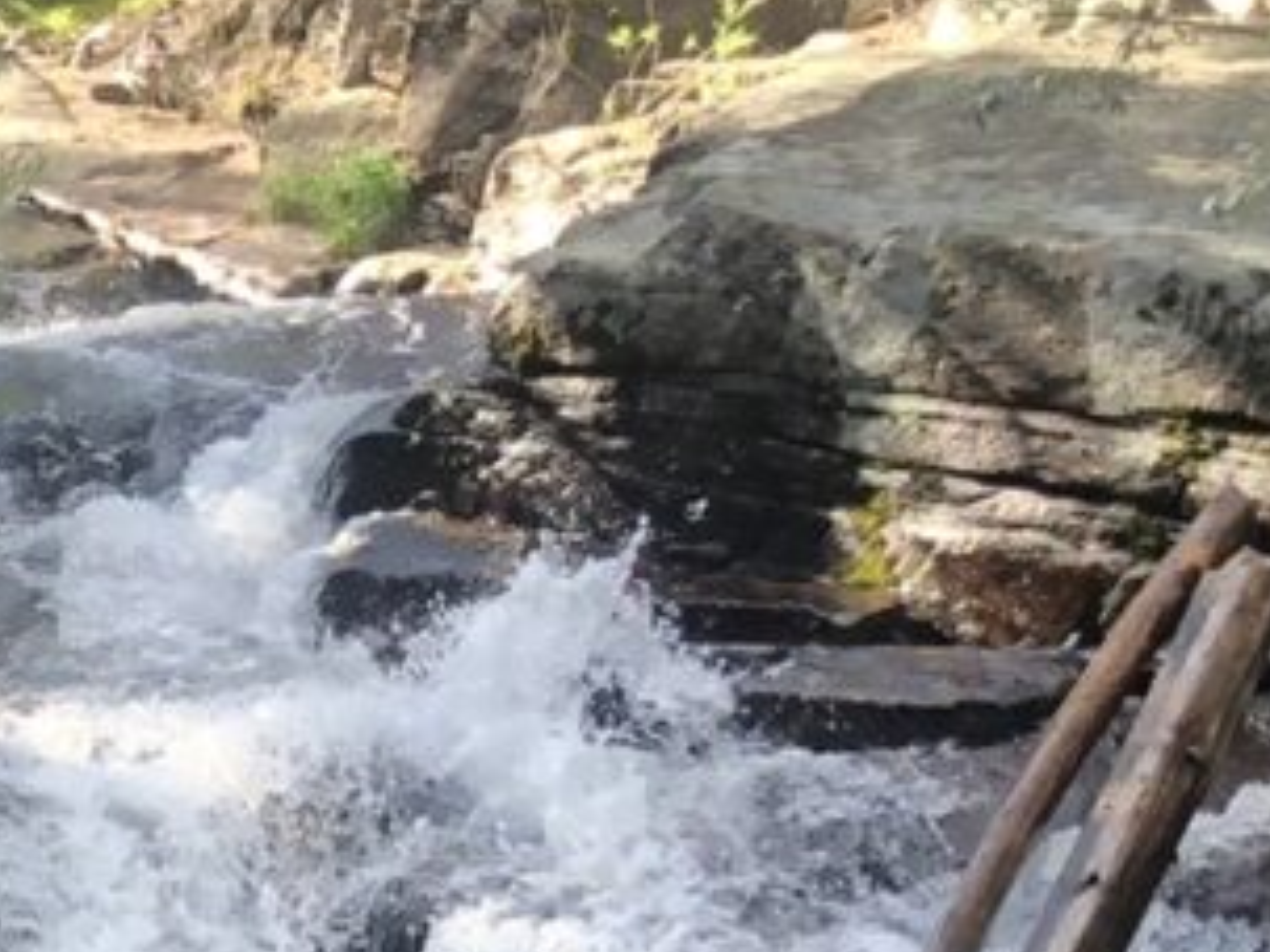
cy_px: 1384
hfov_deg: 12.7
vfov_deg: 10.1
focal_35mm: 142
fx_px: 5208
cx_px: -964
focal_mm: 3.99
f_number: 1.8
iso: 50
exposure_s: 1/120
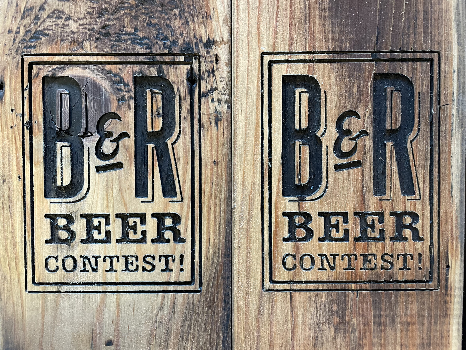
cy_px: 175
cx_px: 233
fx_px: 350
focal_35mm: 26
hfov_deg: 67.3
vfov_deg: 53.1
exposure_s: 1/50
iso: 320
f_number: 1.6
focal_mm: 4.2
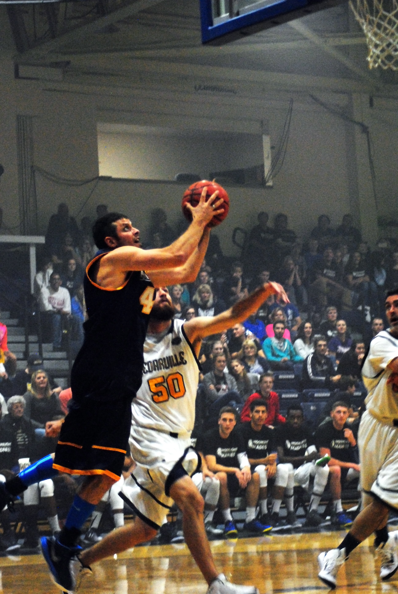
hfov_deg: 13.1
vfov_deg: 19.4
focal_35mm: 105
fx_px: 1736
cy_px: 297
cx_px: 199
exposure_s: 1/200
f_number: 4
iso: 1600
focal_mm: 70
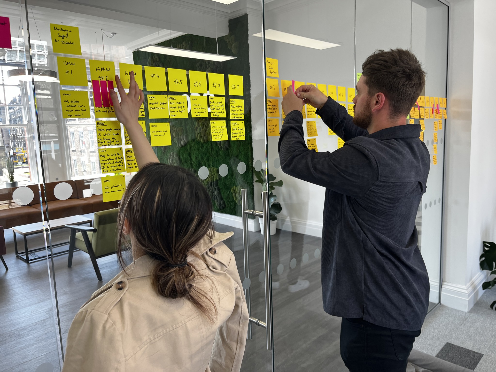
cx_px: 248
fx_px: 373
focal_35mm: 26
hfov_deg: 67.3
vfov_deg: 53.1
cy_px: 186
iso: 40
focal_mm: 5.1
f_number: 1.6
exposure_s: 1/100
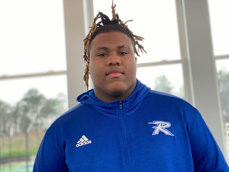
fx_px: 344
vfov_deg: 28.0
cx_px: 114
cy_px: 86
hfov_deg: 36.8
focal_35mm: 52
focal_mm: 6
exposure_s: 1/120
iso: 50
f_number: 2
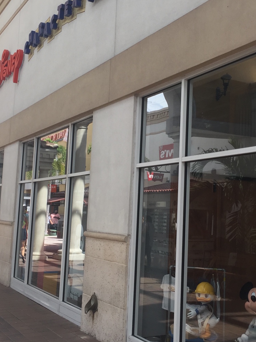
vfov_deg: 39.6
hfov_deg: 30.3
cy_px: 164
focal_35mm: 48
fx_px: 473
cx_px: 141
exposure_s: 1/253
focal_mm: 4.15
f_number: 2.2
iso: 32
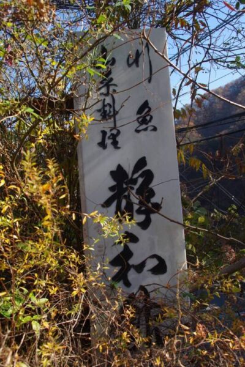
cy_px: 184
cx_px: 122
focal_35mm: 36
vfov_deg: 53.1
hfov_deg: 36.9
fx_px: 367
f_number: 5
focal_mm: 24
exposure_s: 1/125
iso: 100
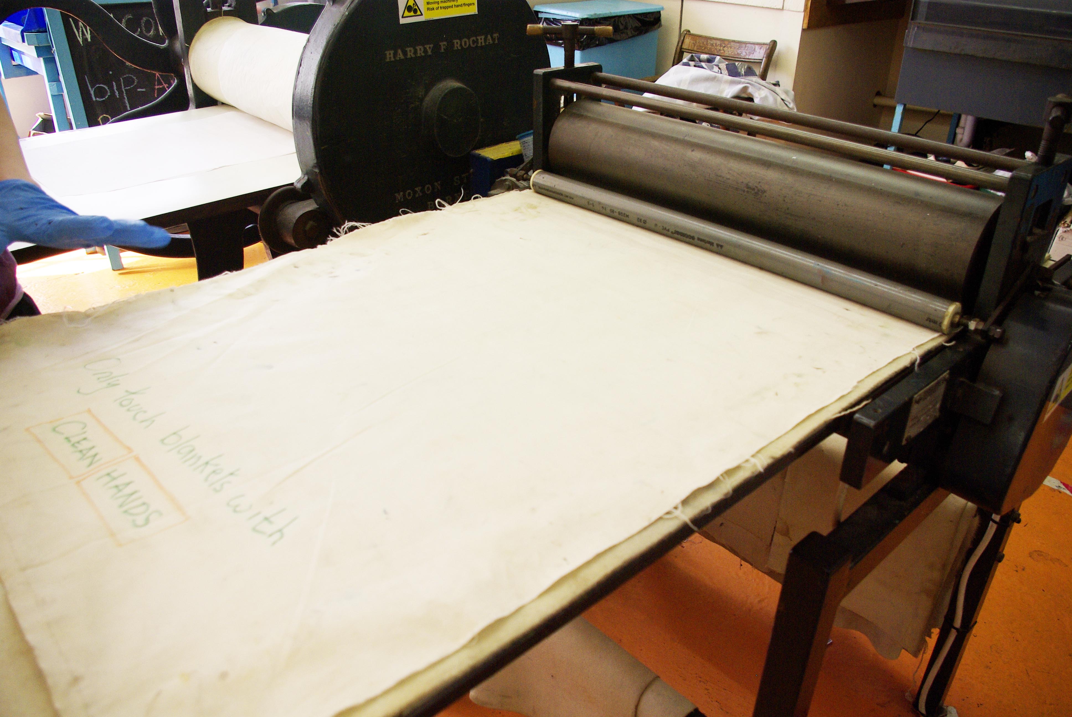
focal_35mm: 27
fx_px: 805
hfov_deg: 67.3
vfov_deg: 48.0
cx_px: 536
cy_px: 358
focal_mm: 18
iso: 400
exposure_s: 1/90
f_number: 5.6
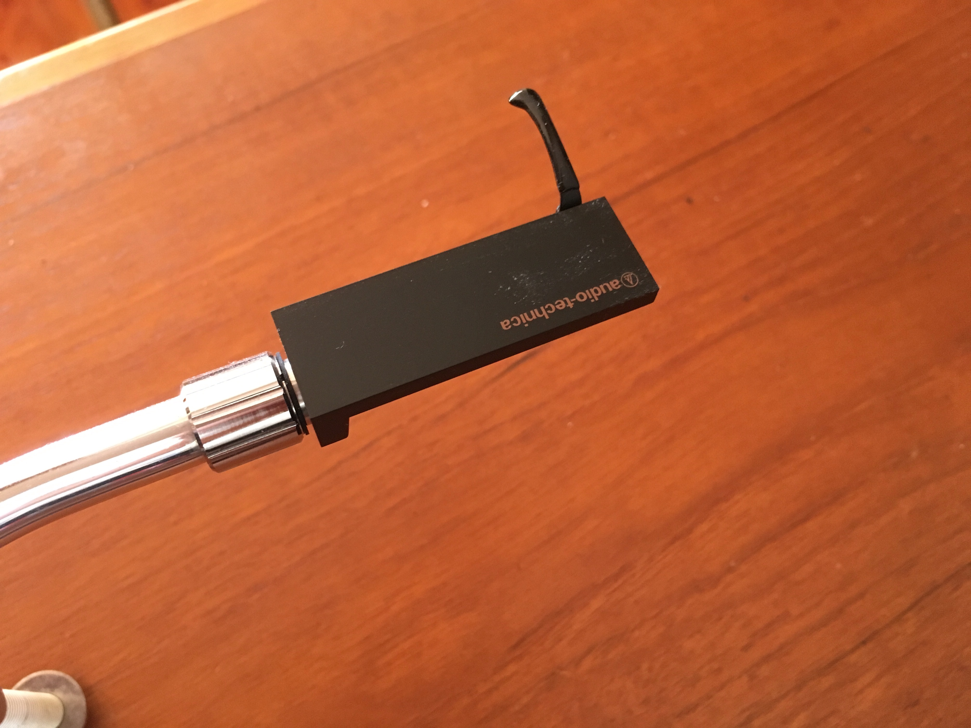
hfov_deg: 61.7
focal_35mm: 29
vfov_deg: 48.2
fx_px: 813
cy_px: 364
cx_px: 486
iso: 200
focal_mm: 4.15
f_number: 2.2
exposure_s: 1/25
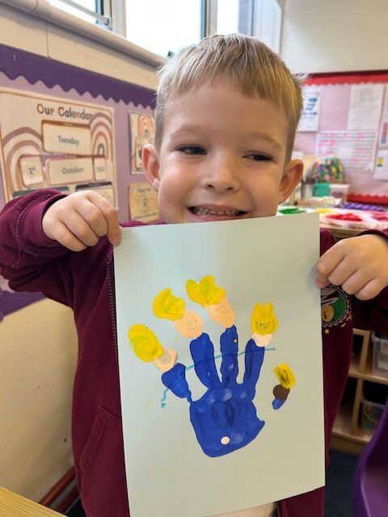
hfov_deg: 53.1
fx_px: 389
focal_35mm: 26
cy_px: 258
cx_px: 194
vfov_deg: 67.3
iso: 80
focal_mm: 5.7
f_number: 1.5
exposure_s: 1/50
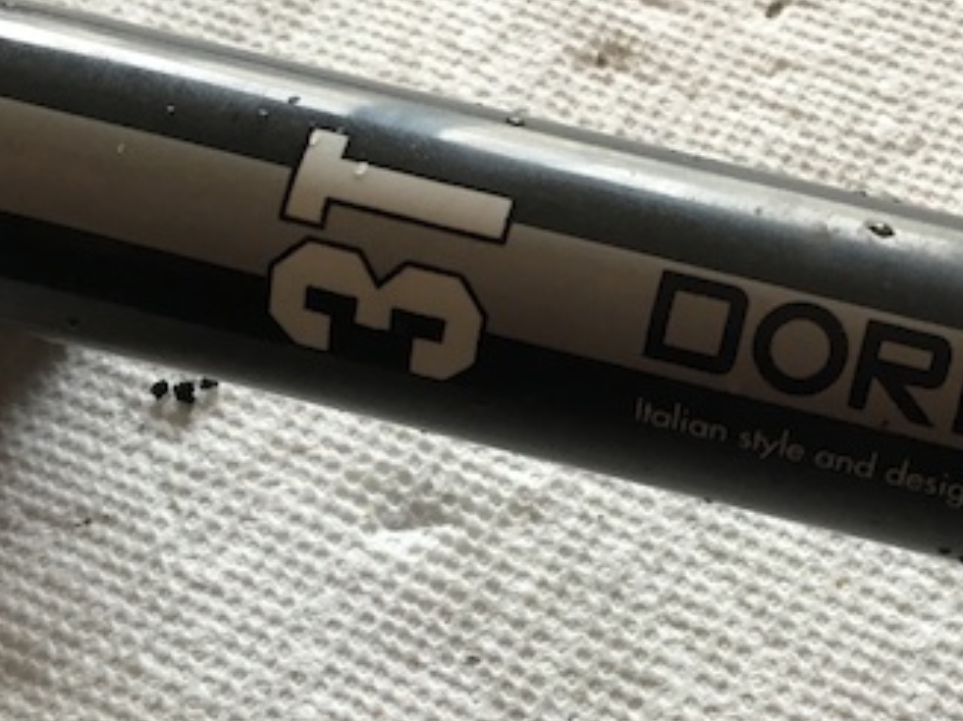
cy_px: 406
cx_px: 707
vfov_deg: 20.7
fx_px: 1974
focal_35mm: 71
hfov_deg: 27.1
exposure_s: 1/30
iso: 64
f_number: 2.2
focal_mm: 4.15
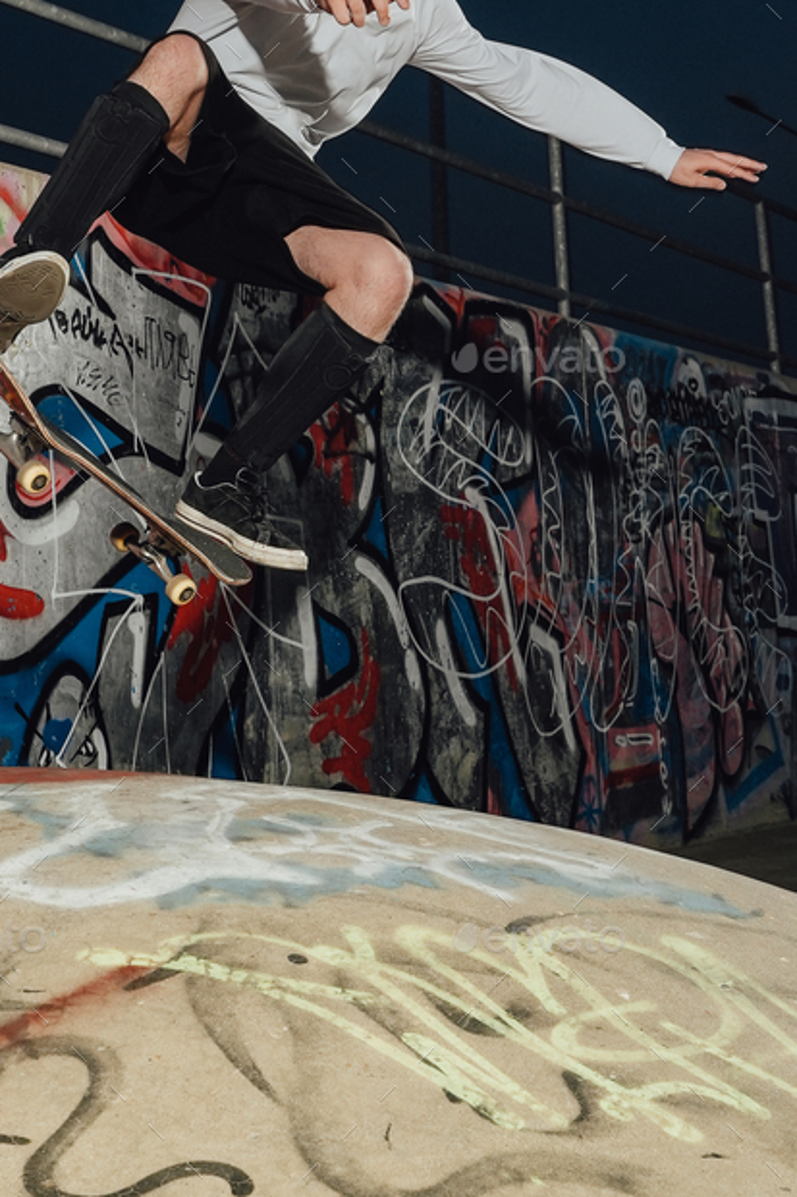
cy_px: 345
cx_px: 243
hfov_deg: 33.0
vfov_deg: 47.2
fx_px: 1329
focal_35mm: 40
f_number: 7.1
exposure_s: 1/160
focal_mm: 28
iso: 400
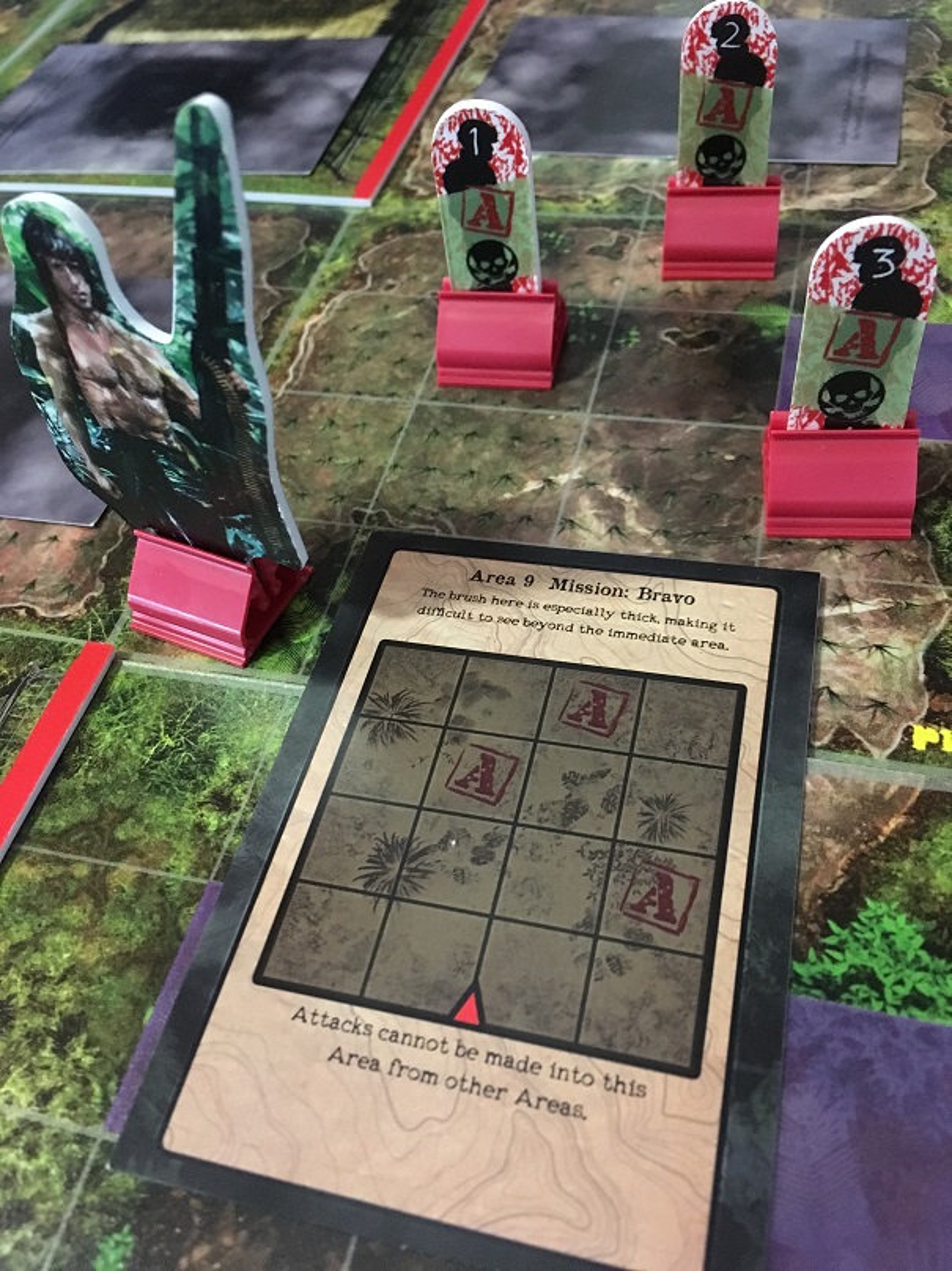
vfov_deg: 61.7
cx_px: 476
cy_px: 636
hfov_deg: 48.2
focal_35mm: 29
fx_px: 1064
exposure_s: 1/15
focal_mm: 4.15
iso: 320
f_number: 2.2
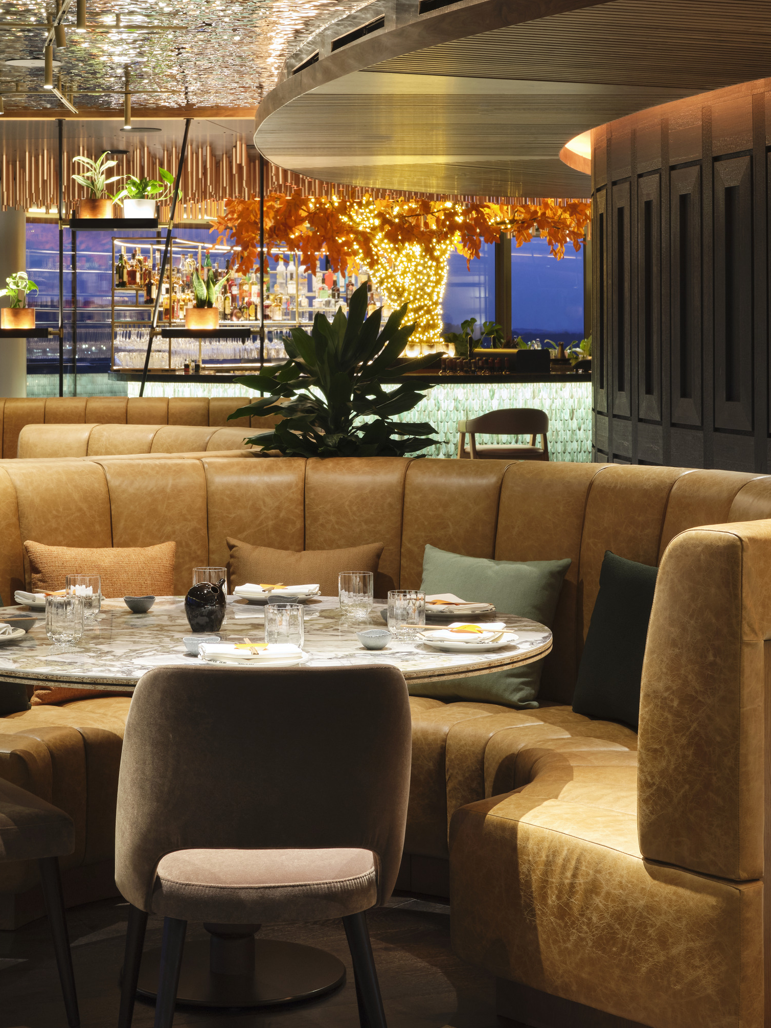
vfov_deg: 25.8
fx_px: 2228
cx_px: 281
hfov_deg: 19.6
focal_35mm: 75
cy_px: 311
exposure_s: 2
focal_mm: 54.6
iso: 400
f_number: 16
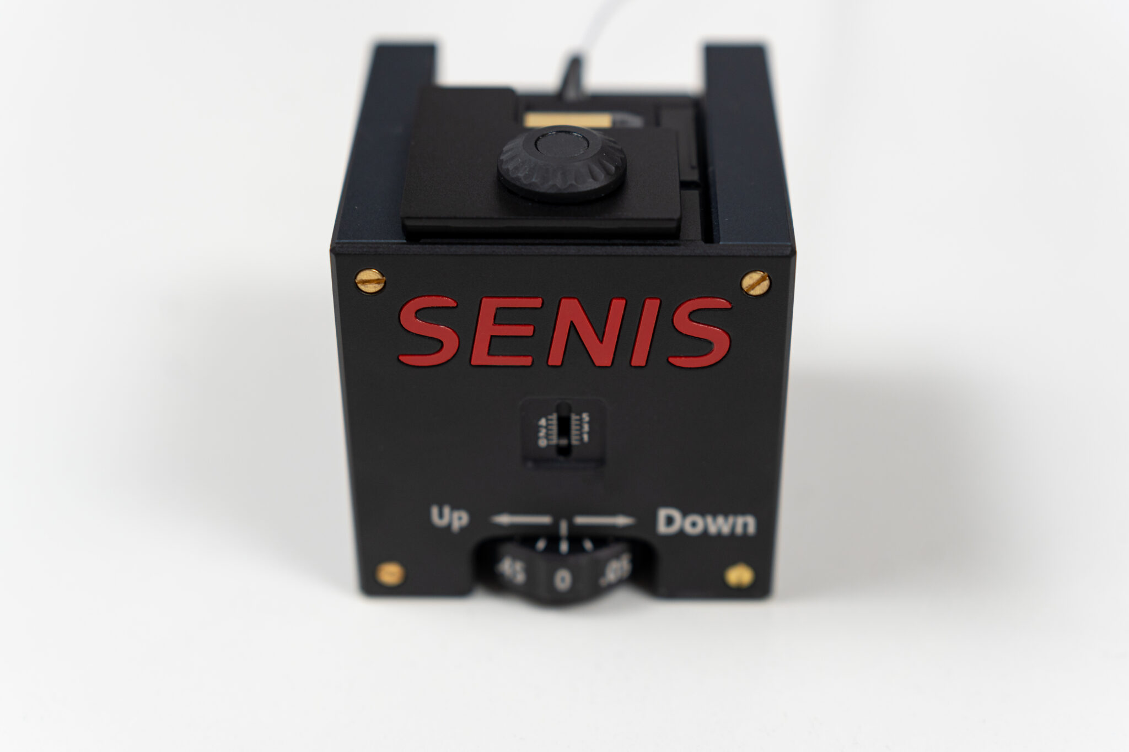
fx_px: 2101
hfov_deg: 30.1
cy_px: 376
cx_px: 564
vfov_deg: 20.3
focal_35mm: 67
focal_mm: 67
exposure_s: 1/200
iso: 500
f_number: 3.5
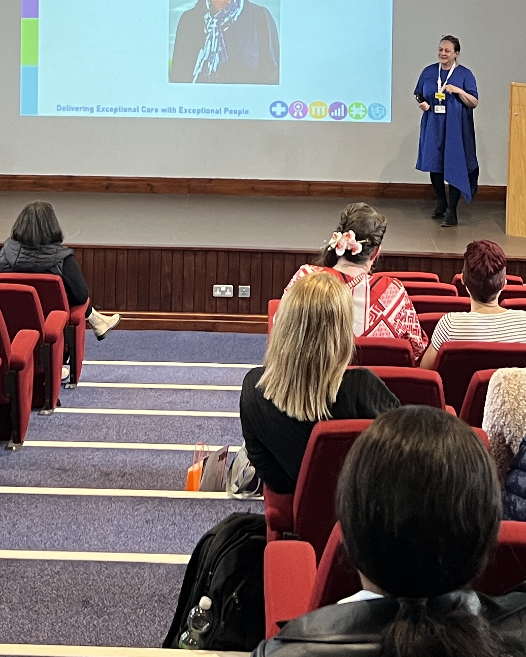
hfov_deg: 19.4
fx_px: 1537
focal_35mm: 79
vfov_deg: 23.0
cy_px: -22
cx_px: 259
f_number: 1.5
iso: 200
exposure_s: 1/60
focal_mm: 5.7
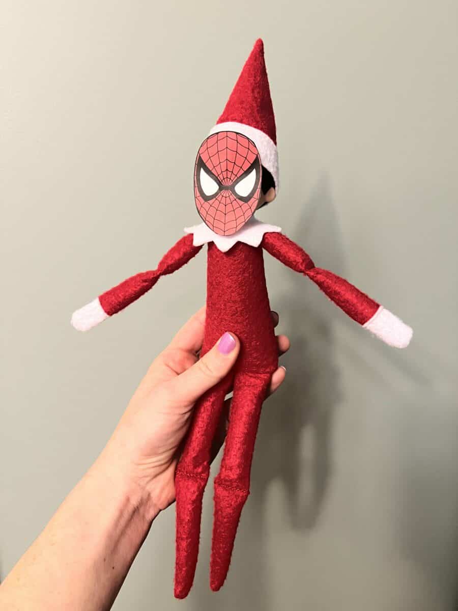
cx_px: 229
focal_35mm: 26
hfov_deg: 53.1
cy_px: 306
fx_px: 459
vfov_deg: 67.3
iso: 500
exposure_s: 1/40
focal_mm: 5.7
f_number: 1.5
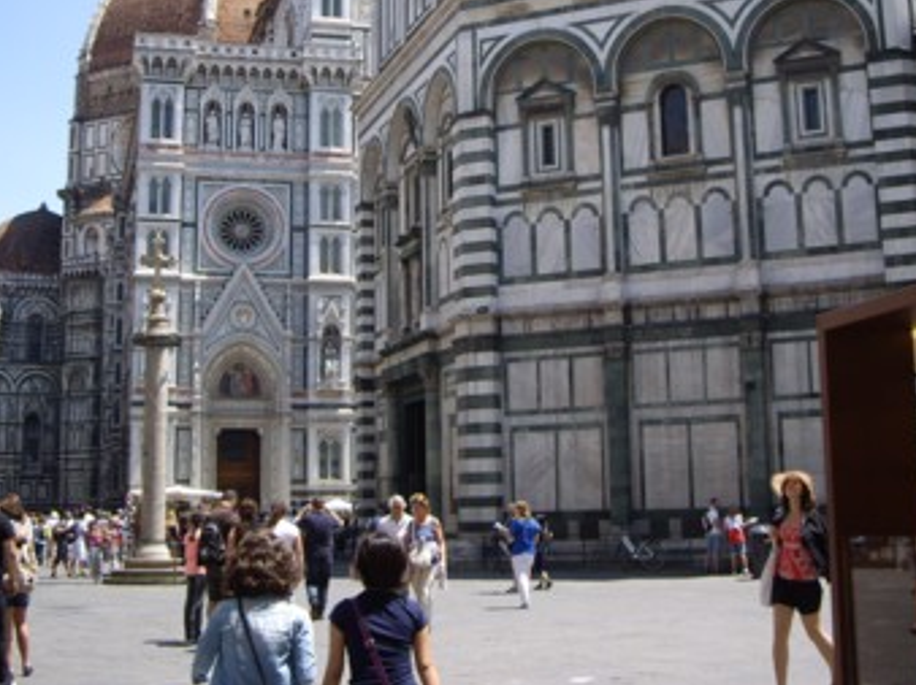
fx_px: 1428
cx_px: 469
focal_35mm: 54
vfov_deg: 26.8
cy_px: 200
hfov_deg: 35.6
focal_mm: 7.9
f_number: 2.8
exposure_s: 1/500
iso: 64
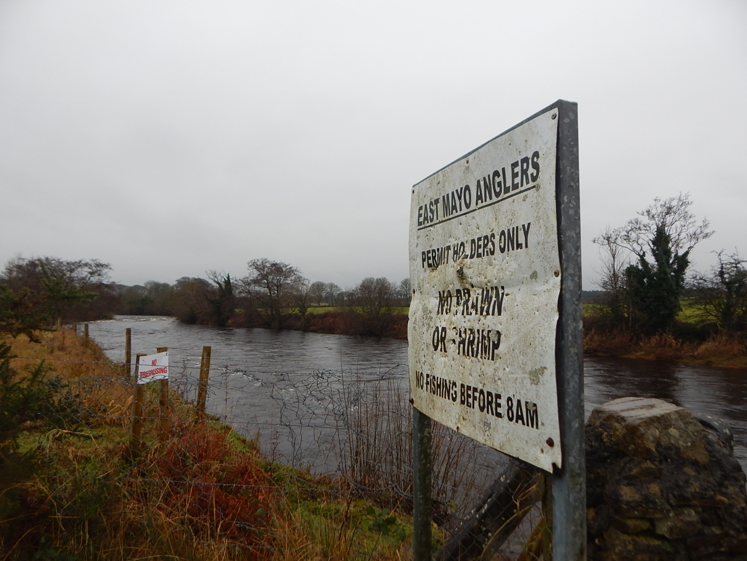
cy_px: 280
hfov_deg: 76.4
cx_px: 374
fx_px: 475
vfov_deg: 61.1
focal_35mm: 22
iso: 125
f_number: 3
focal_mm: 4
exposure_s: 1/200
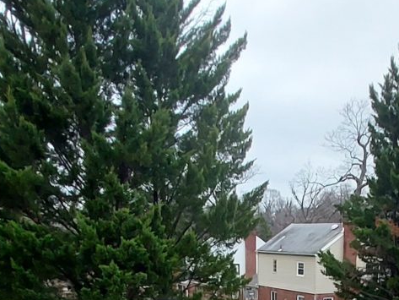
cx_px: 284
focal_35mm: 44
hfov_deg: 42.0
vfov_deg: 25.1
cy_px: 450
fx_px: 507
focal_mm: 1.42
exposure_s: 1/120
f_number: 2.2
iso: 80
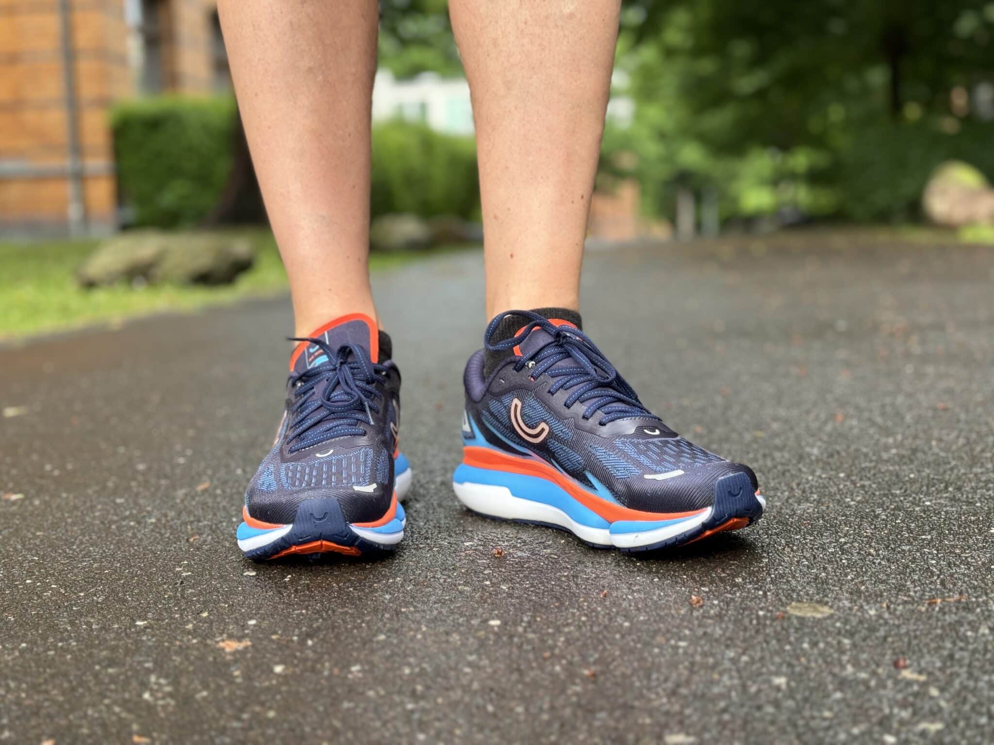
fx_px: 1378
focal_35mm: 48
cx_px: 497
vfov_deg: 30.3
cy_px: 372
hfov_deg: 39.7
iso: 64
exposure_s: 1/272
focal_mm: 6.76
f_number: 1.78
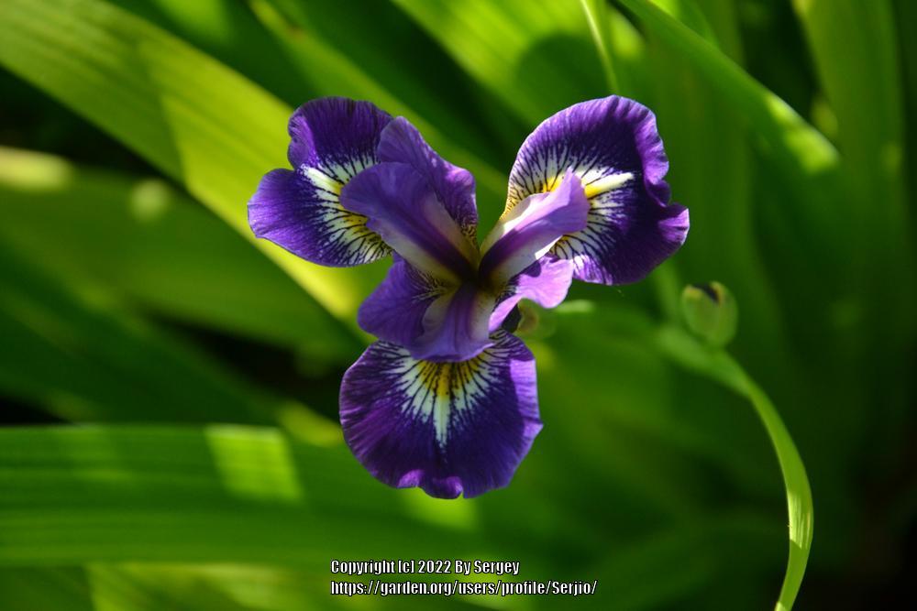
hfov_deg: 13.0
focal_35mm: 158
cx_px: 458
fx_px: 4012
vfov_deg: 8.7
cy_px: 306
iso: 800
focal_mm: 105
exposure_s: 1/500
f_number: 5.6
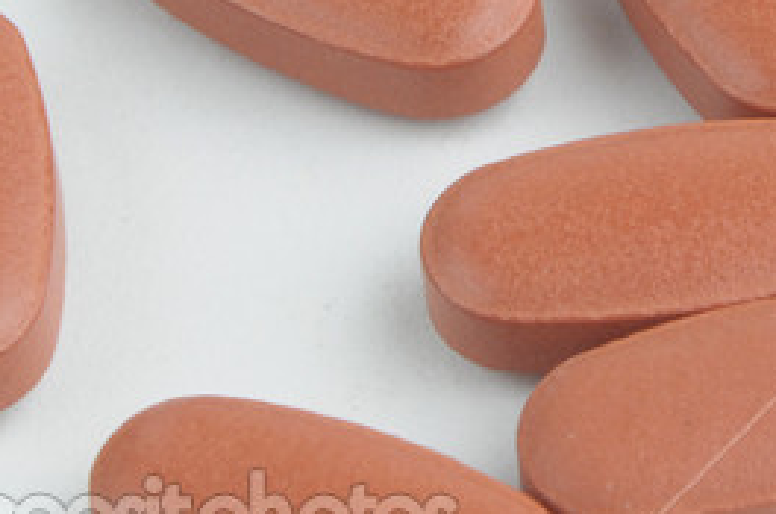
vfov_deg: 3.4
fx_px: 8757
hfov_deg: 5.0
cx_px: 1240
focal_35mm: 407
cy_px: -68
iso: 200
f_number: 13
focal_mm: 70
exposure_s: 1/125
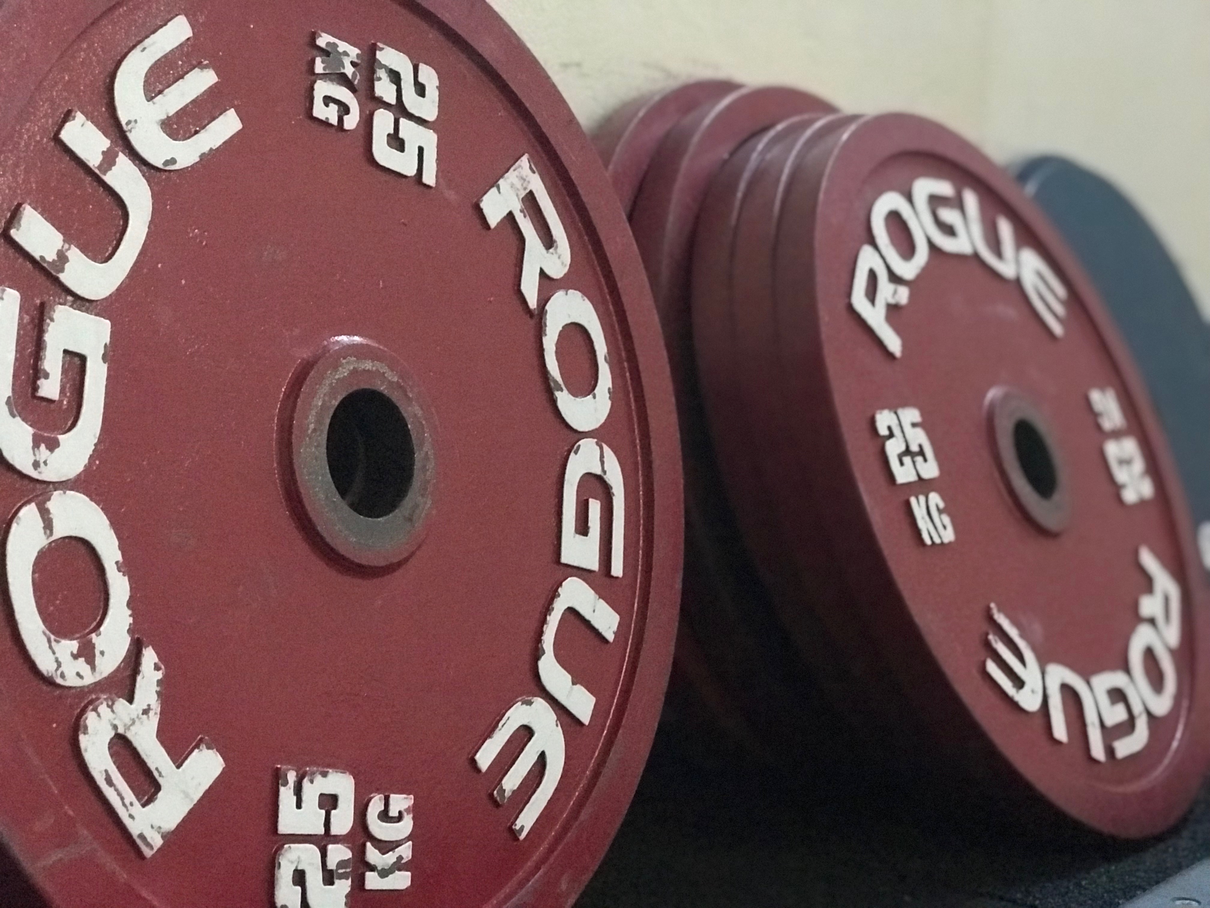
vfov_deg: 25.7
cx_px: 605
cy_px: 454
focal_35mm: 57
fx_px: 1992
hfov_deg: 33.8
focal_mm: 6.6
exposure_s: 1/50
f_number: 2.8
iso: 1250
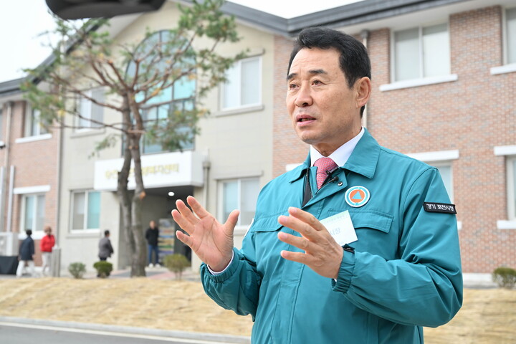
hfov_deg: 41.9
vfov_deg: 28.6
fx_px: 674
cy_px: 172
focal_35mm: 47
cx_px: 258
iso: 1000
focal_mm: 47
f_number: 5.6
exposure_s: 1/400
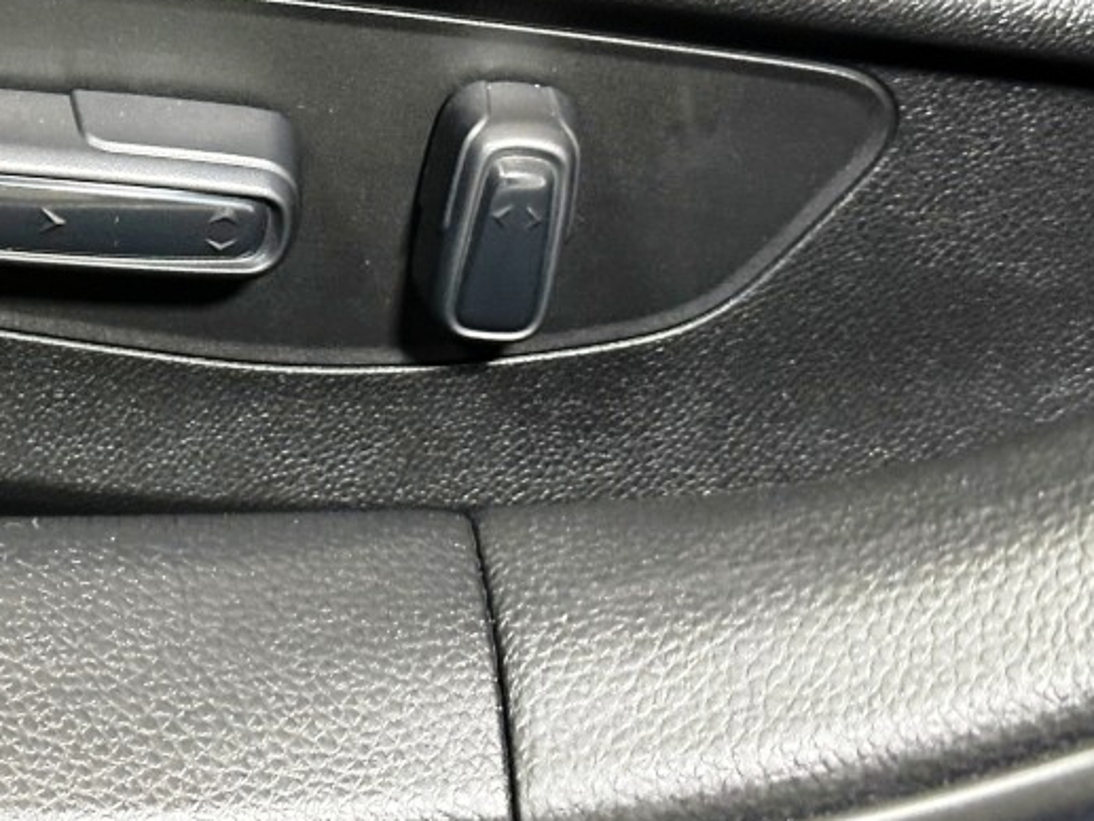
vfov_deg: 15.4
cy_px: 89
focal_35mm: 95
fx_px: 3003
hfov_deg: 20.3
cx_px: 121
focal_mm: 6.86
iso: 640
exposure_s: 1/24
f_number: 1.78
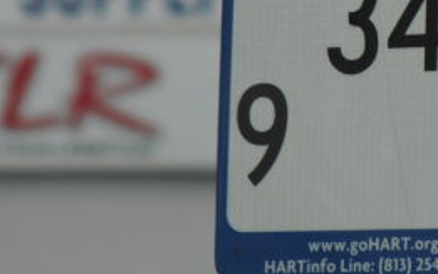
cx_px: 326
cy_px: 62
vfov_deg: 0.6
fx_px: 26220
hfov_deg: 1.0
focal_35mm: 2197
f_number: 5.5
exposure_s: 1/800
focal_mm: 160.5
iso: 100
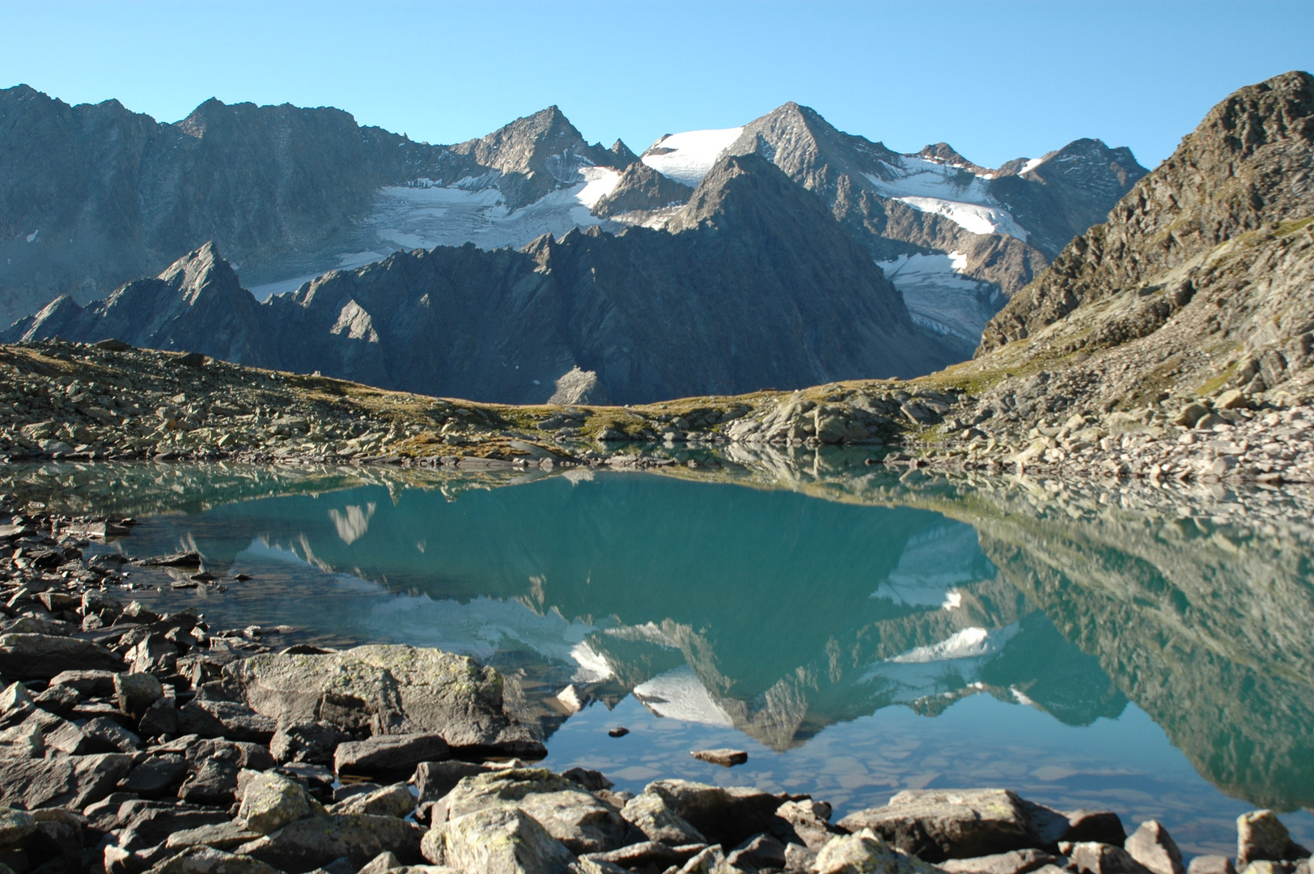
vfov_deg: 31.8
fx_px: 1532
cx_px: 657
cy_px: 437
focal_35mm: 42
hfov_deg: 46.4
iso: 200
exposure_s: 1/160
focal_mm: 28
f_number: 9
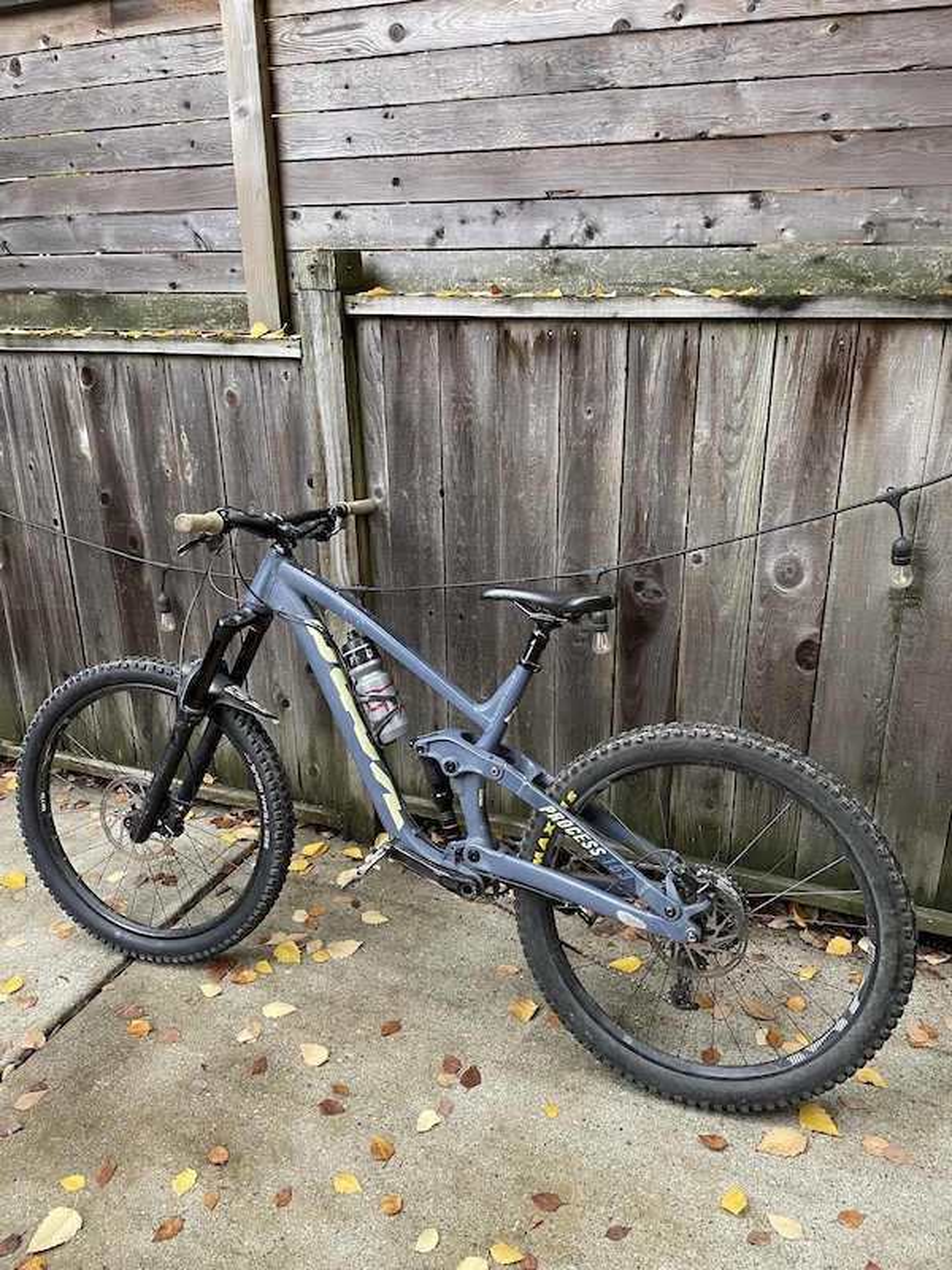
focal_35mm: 26
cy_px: 635
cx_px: 476
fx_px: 953
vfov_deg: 67.3
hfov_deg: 53.1
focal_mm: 4.2
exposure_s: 1/95
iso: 125
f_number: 1.6
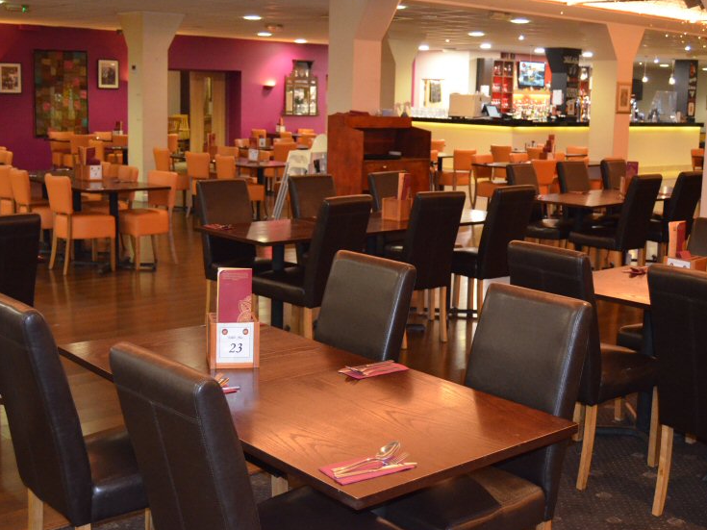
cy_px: 241
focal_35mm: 47
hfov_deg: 40.4
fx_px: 960
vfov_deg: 30.9
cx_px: 341
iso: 3200
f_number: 3.8
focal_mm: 24
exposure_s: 1/60
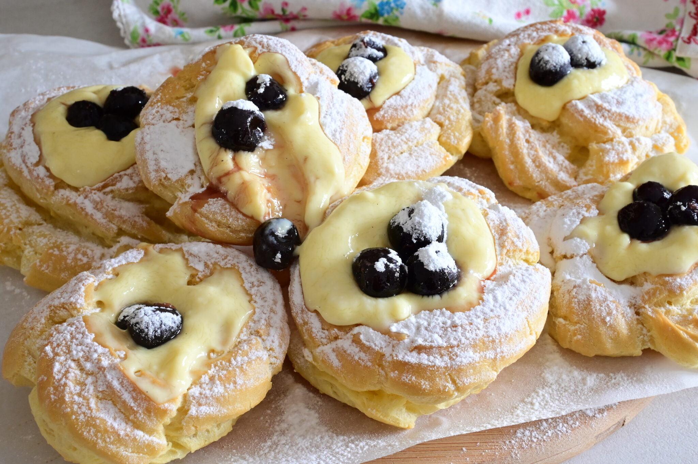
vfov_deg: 27.5
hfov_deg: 40.4
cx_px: 349
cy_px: 232
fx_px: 949
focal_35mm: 49
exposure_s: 1/8
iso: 640
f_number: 11
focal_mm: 33
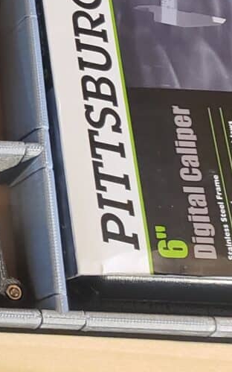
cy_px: -153
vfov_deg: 17.0
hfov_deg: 10.0
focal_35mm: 113
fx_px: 1143
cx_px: -350
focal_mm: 4.3
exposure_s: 1/24
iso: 320
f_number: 1.5
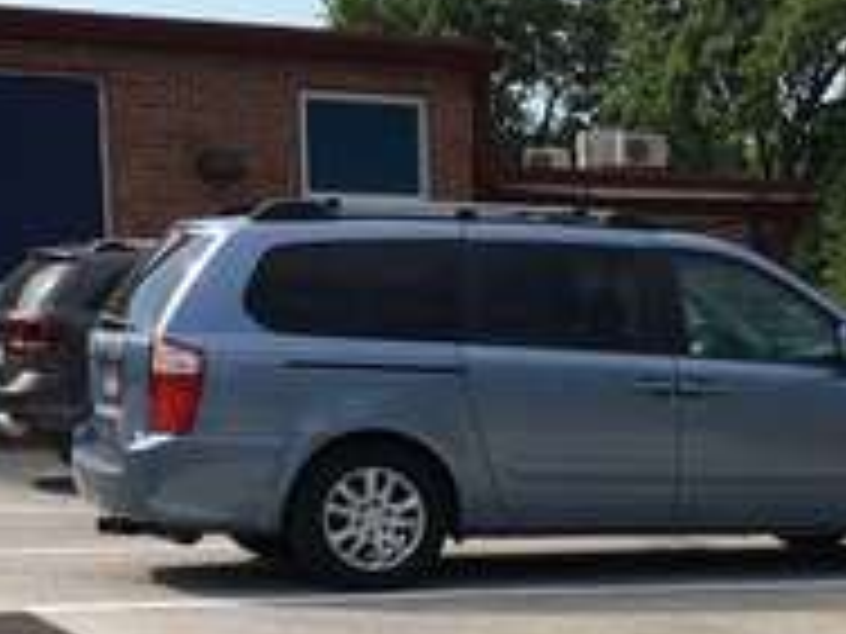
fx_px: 2517
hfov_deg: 18.3
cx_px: 947
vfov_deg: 13.9
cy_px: 764
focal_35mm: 103
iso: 25
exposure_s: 1/1399
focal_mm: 4.15
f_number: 2.2
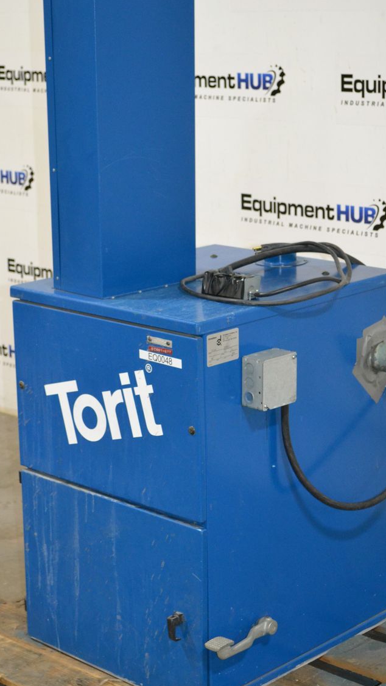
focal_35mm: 77
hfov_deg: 15.7
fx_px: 1402
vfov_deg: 27.5
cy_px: 321
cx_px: 198
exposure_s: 1/60
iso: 1600
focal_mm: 40
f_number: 5.3
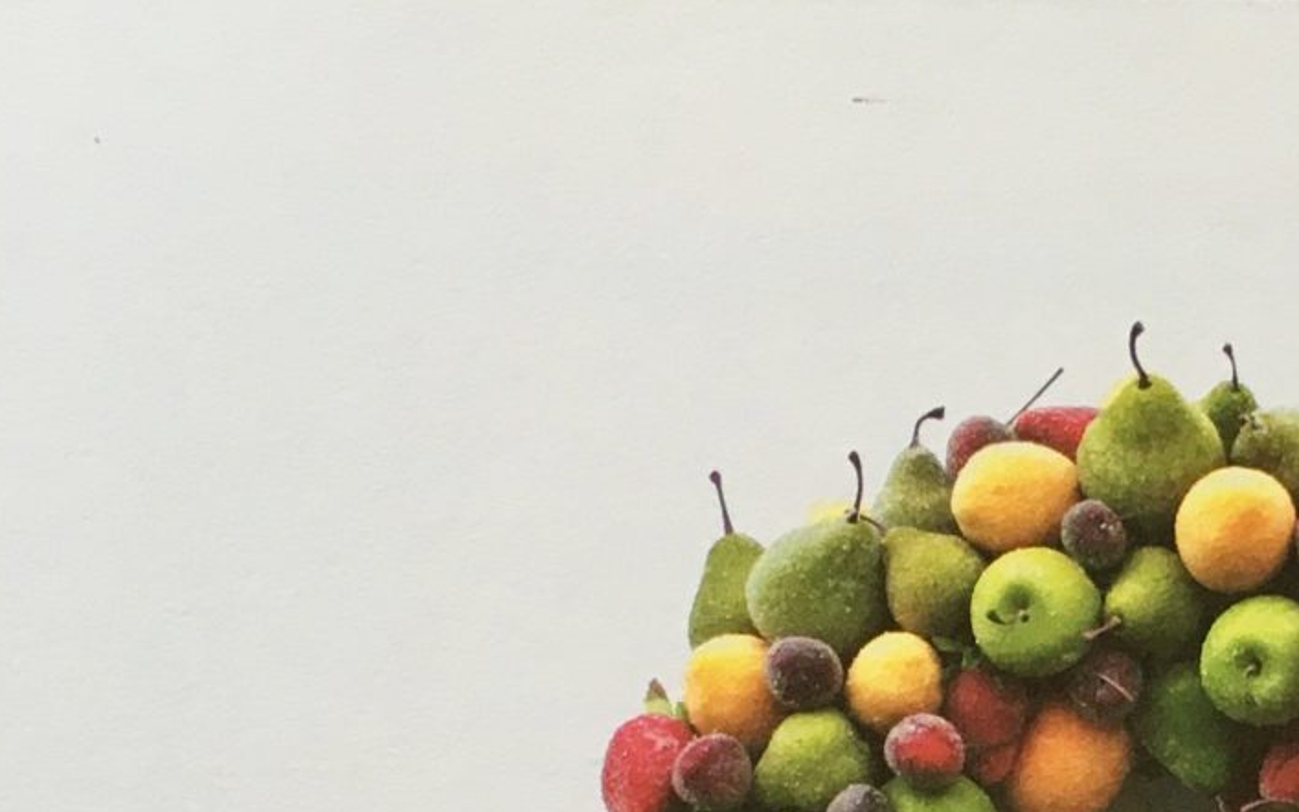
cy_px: 966
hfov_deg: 22.8
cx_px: 1123
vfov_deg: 14.2
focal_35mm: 89
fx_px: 3151
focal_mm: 4.15
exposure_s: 1/30
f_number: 2.2
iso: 64
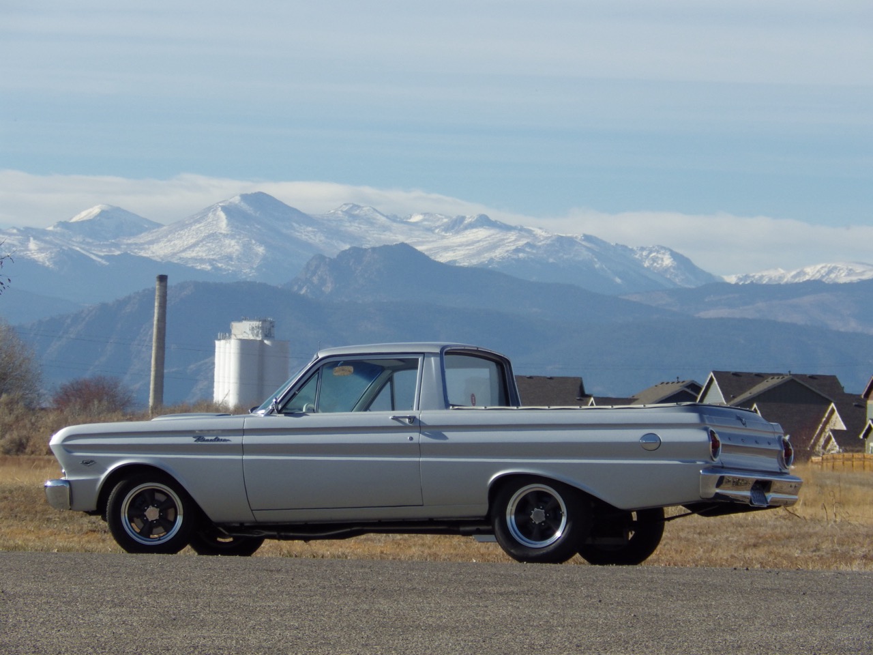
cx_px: 436
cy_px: 328
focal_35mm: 280
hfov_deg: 7.1
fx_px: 7061
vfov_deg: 5.3
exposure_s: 1/640
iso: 100
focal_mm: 50.1
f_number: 5.8
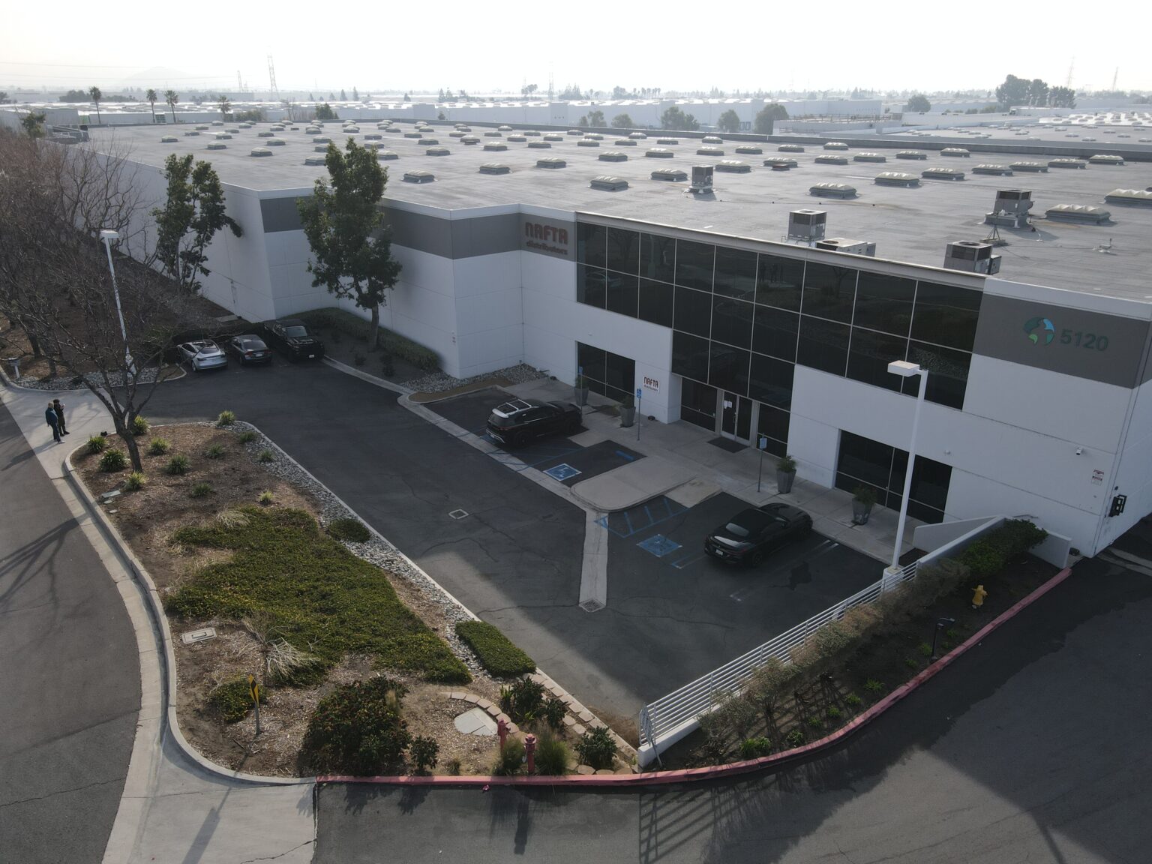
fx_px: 799
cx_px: 576
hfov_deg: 71.6
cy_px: 432
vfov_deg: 56.8
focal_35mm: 24
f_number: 2.8
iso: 100
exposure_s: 1/500
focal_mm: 4.5
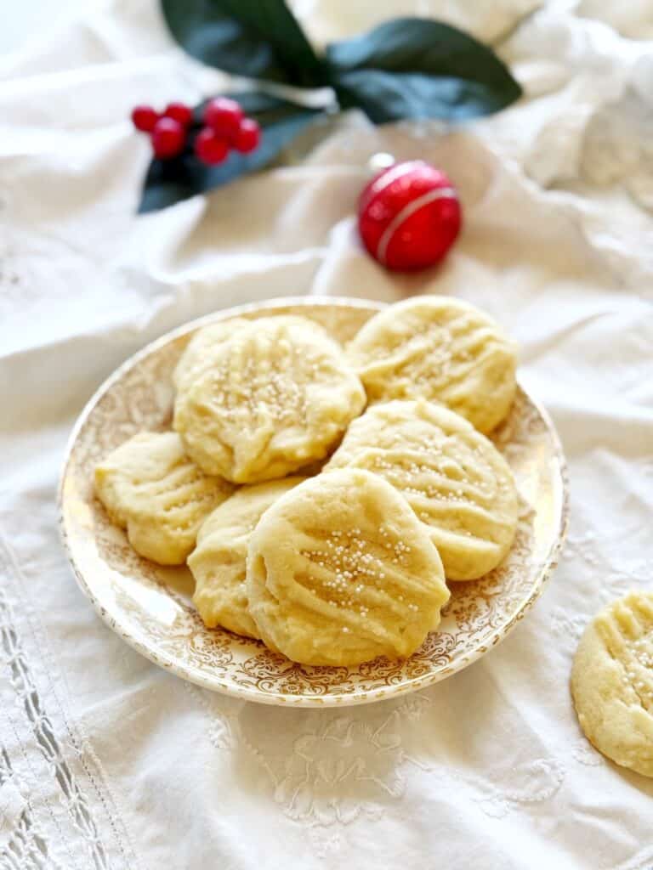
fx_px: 1207
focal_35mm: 48
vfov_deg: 39.7
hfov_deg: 30.3
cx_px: 326
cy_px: 435
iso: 64
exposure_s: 1/121
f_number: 1.78
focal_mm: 6.76
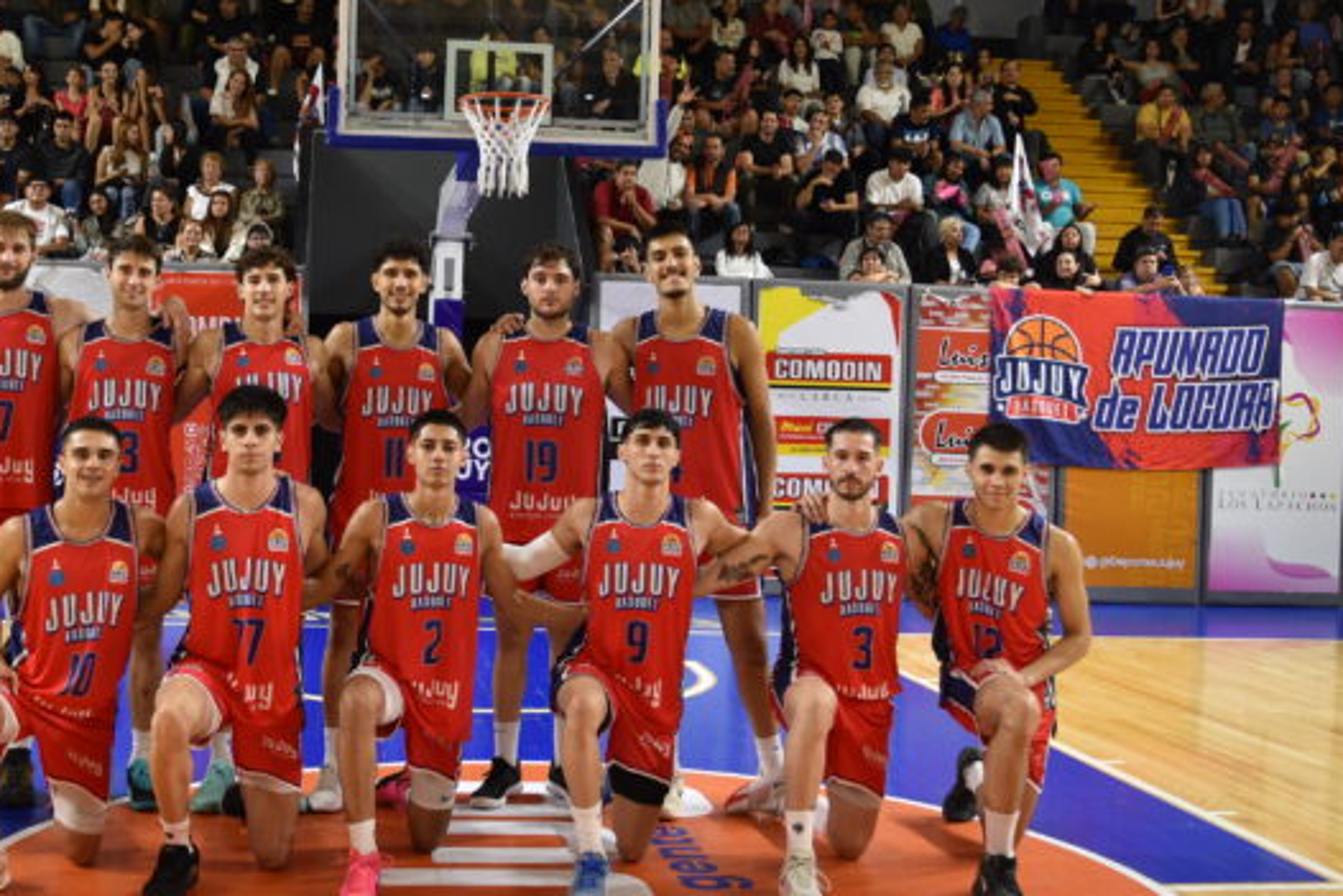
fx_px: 1704
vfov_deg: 29.5
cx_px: 462
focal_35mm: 46
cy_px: 448
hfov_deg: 42.5
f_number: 4.5
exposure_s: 1/80
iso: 400
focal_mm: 23
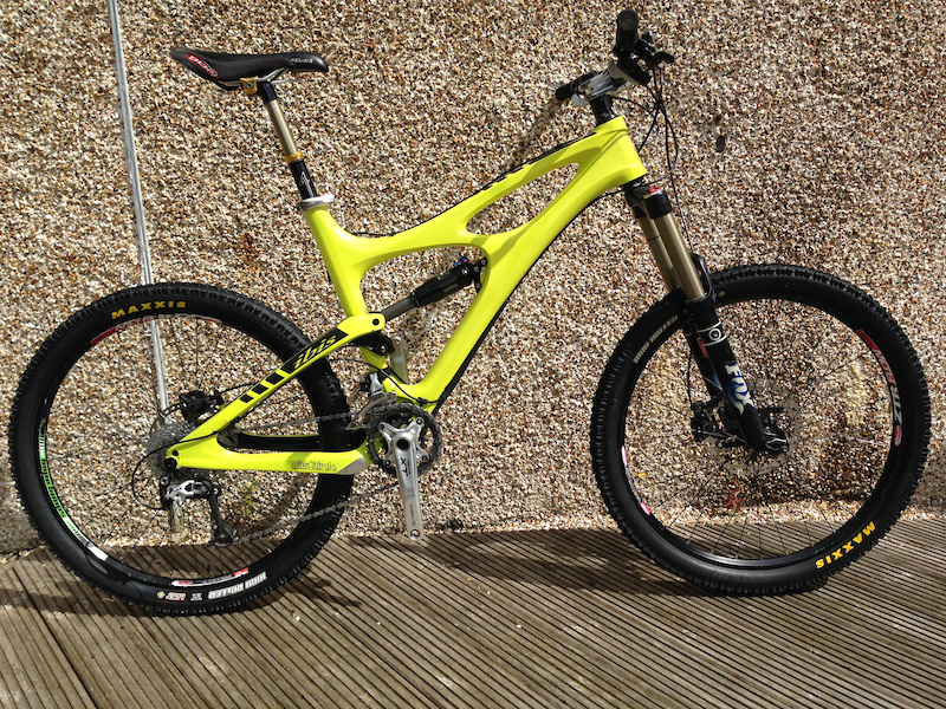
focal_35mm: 33
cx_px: 473
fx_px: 902
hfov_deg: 55.4
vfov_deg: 42.9
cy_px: 354
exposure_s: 1/2358
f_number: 2.4
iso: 50
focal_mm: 4.12
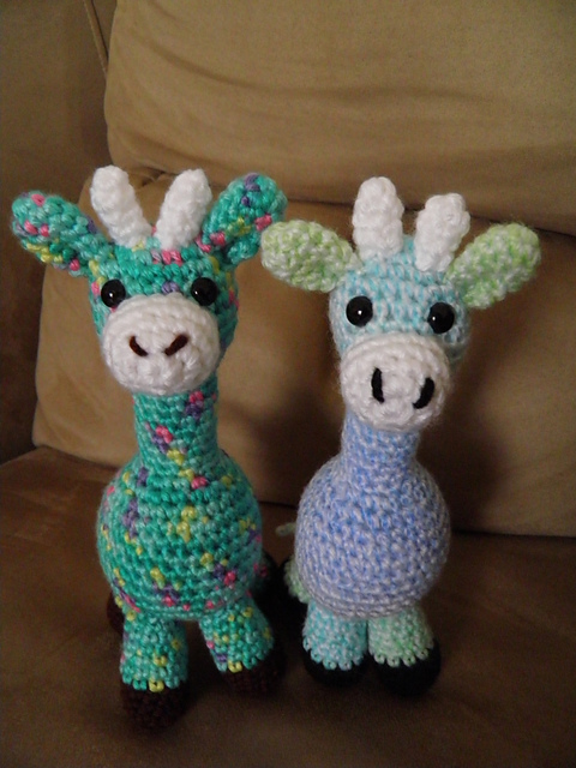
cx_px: 288
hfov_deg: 49.7
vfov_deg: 63.4
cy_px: 384
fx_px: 621
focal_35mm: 28
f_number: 2.8
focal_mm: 4.9
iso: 400
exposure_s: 1/20
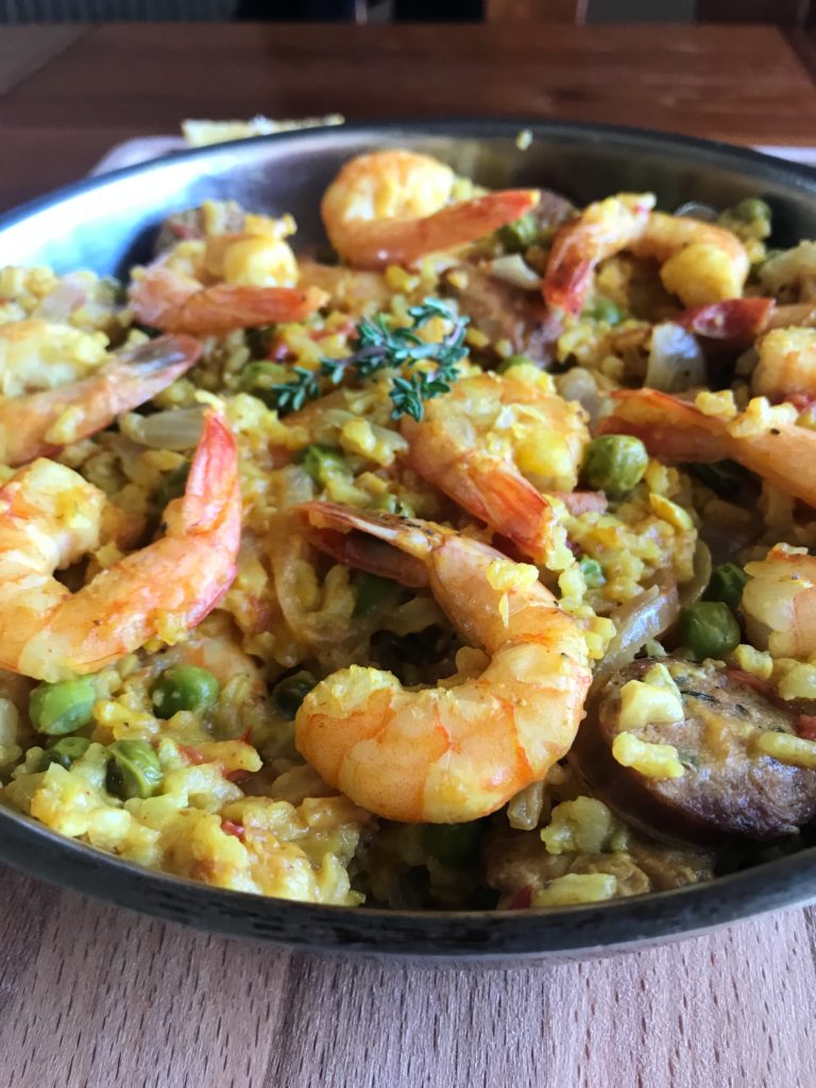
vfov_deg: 63.4
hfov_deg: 49.7
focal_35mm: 28
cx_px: 408
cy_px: 544
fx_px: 880
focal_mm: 3.99
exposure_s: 1/17
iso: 40
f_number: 1.8
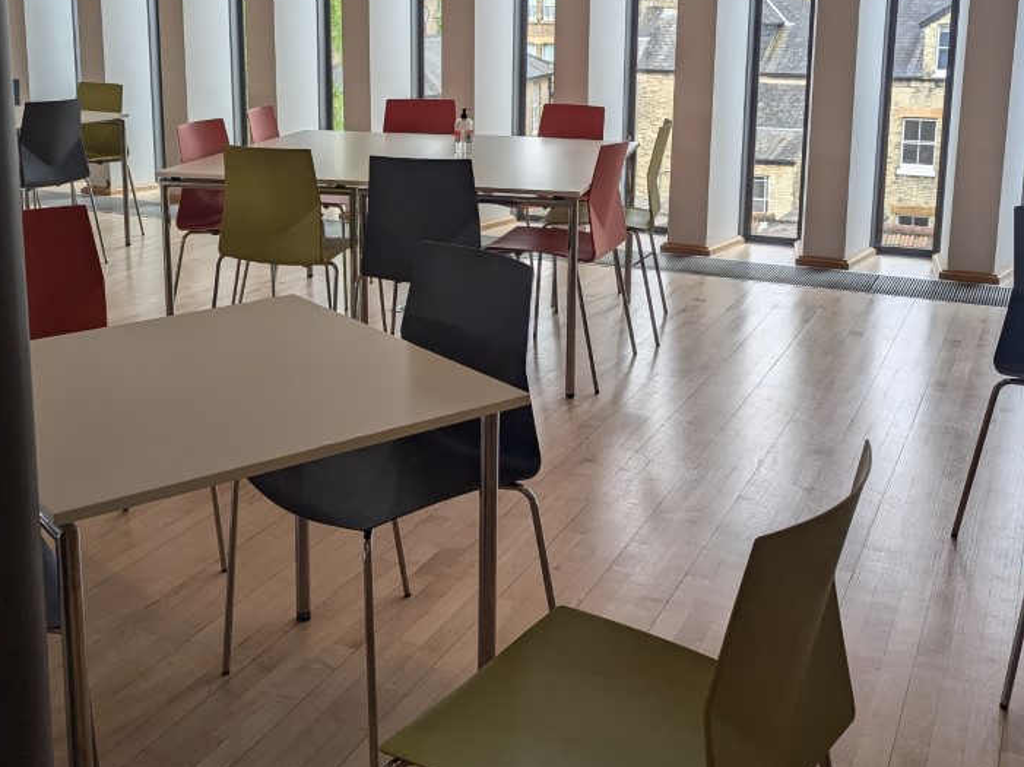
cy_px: 215
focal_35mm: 41
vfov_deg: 34.5
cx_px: 413
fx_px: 1212
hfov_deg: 45.6
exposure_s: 1/283
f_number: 1.85
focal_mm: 6.81
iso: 42
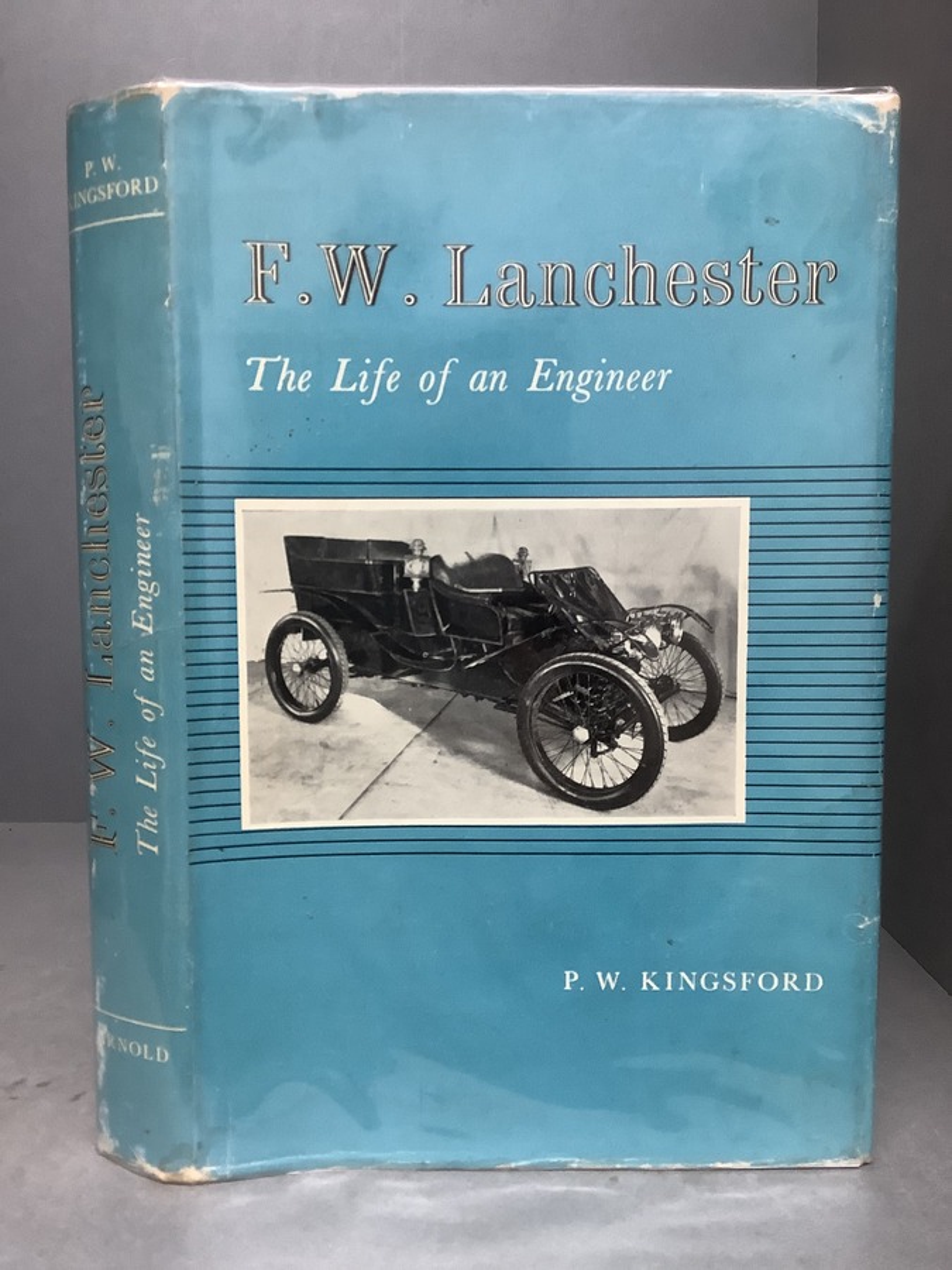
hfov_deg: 45.4
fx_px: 1137
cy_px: 635
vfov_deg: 58.4
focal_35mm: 31
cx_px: 476
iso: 160
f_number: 2.4
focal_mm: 3.3
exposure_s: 1/50
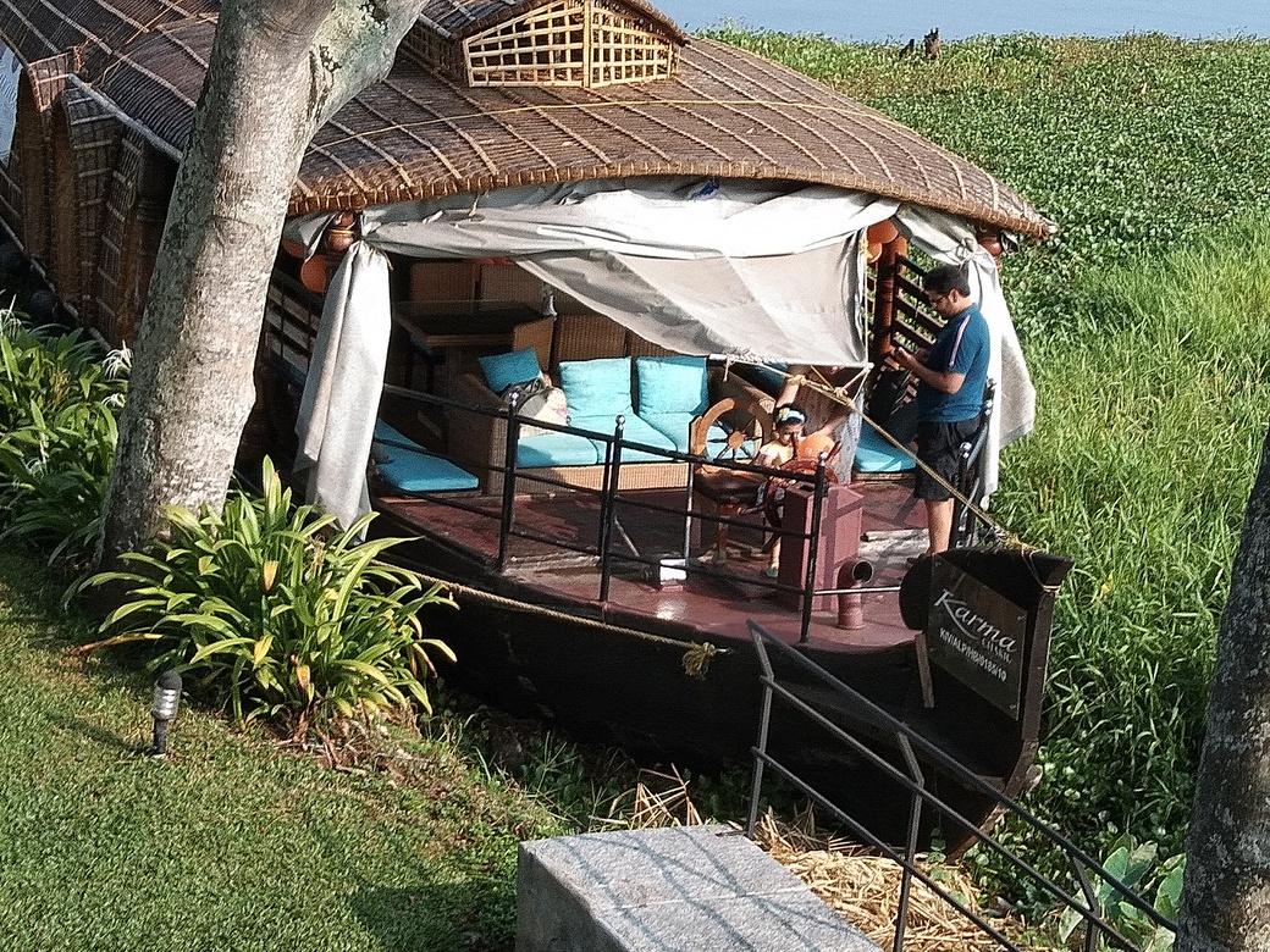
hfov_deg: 22.5
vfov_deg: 17.0
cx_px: 635
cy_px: 476
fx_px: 3192
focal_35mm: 87
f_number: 2.2
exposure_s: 1/368
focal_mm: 10.57
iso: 50
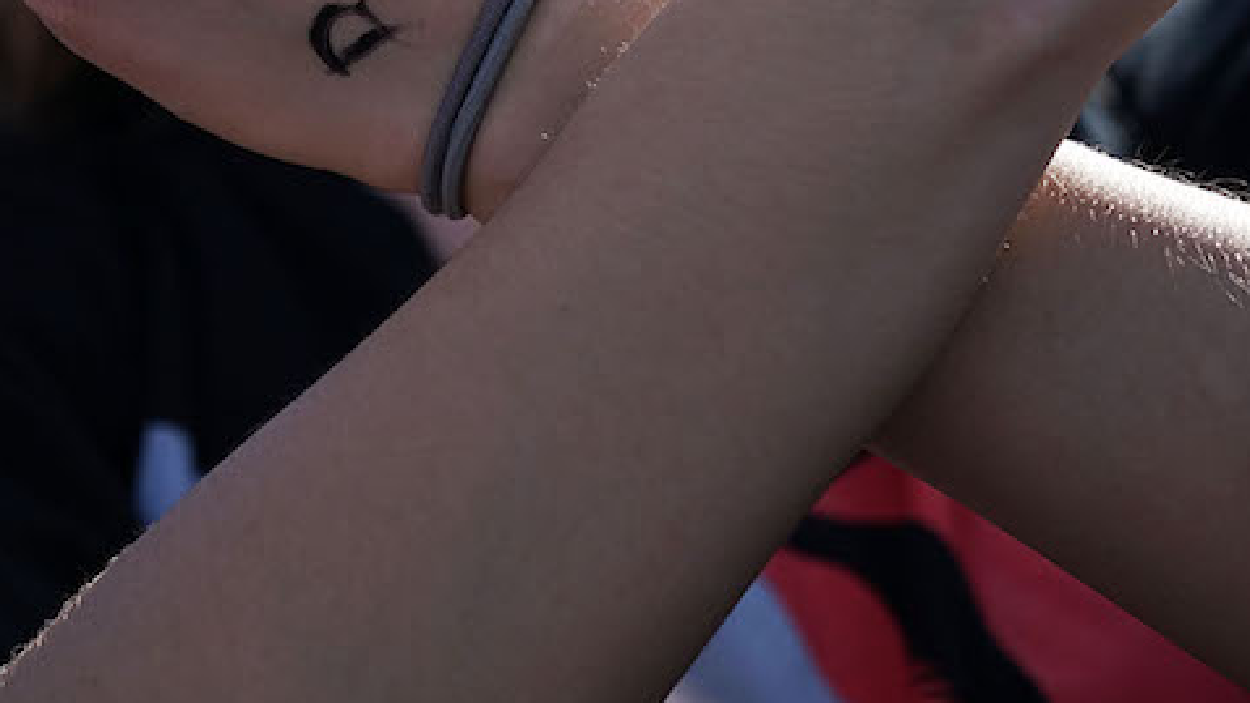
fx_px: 4575
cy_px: 16
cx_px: -43
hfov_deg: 15.2
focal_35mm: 138
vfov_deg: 8.7
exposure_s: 1/2500
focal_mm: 56
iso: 200
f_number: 2.8
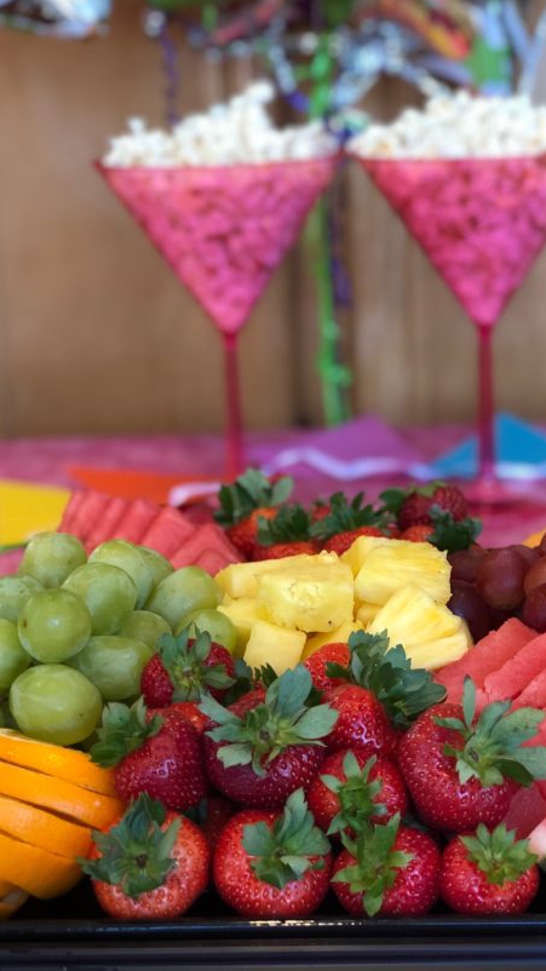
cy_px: 480
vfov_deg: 33.3
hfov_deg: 19.1
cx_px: 349
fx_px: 1622
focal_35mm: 63
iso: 250
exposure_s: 1/60
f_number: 2.8
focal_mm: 6.6
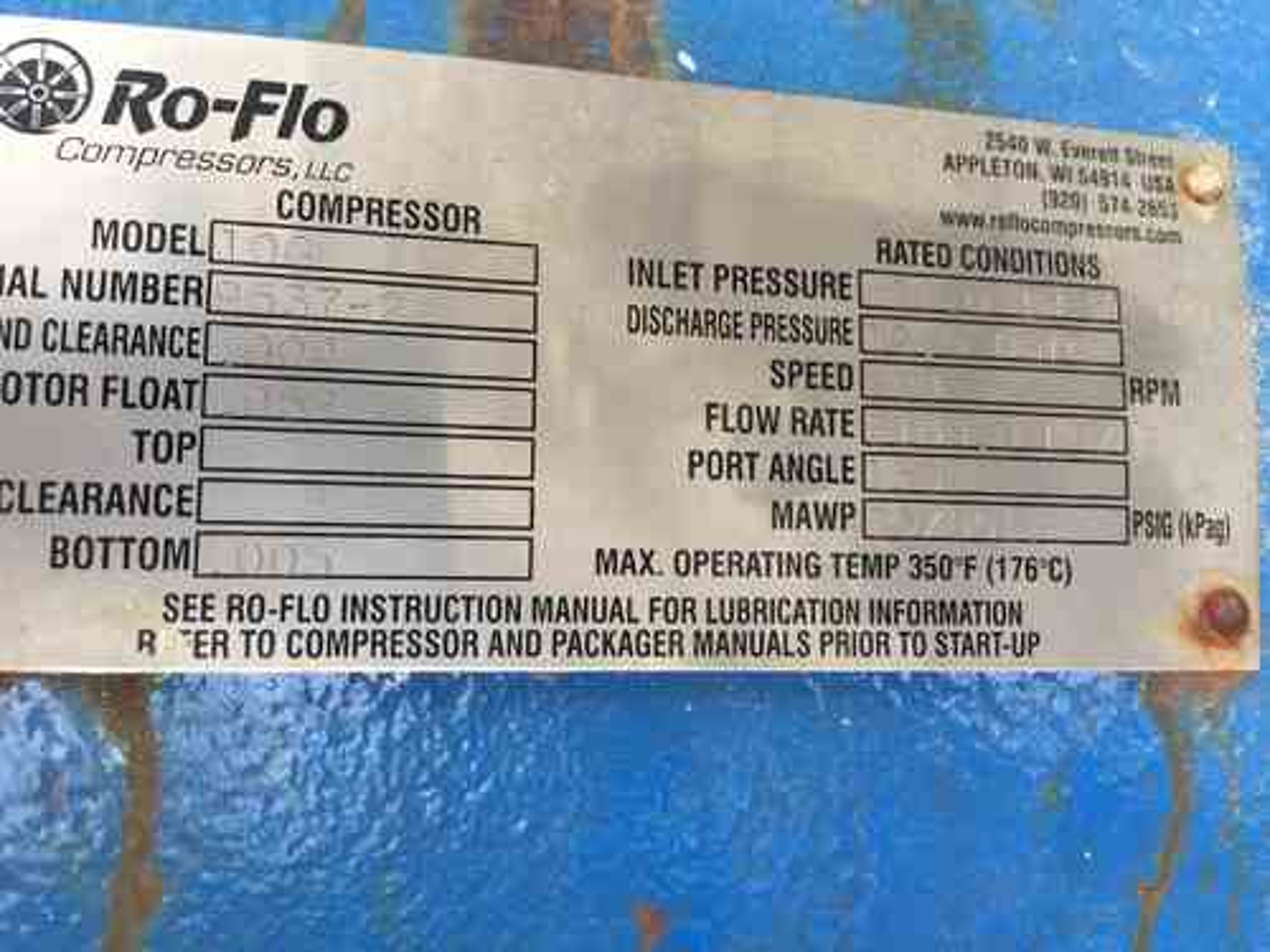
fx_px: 1064
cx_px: 635
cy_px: 476
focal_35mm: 29
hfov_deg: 61.7
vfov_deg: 48.2
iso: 32
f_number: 2.2
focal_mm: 4.15
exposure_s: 1/40
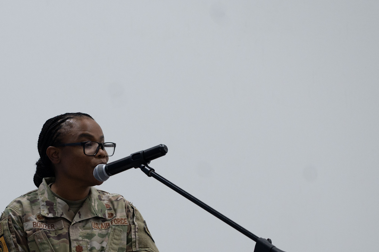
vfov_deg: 5.0
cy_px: 266
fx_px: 2862
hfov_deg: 7.6
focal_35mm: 272
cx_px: 68
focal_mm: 120
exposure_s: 1/125
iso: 1000
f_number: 4
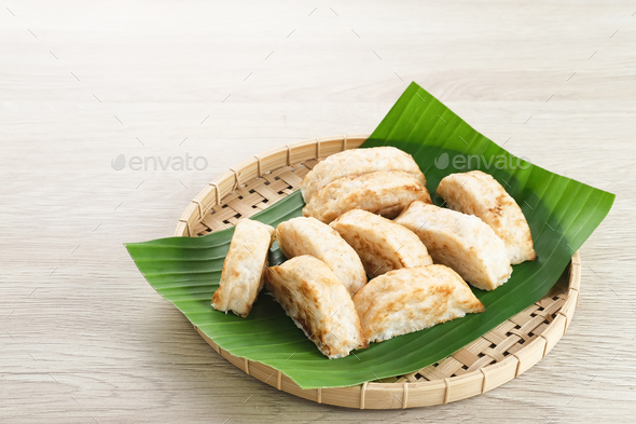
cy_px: 212
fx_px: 936
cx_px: 318
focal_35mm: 53
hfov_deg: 37.5
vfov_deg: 25.5
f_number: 10
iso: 320
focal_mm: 35
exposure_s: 1/100
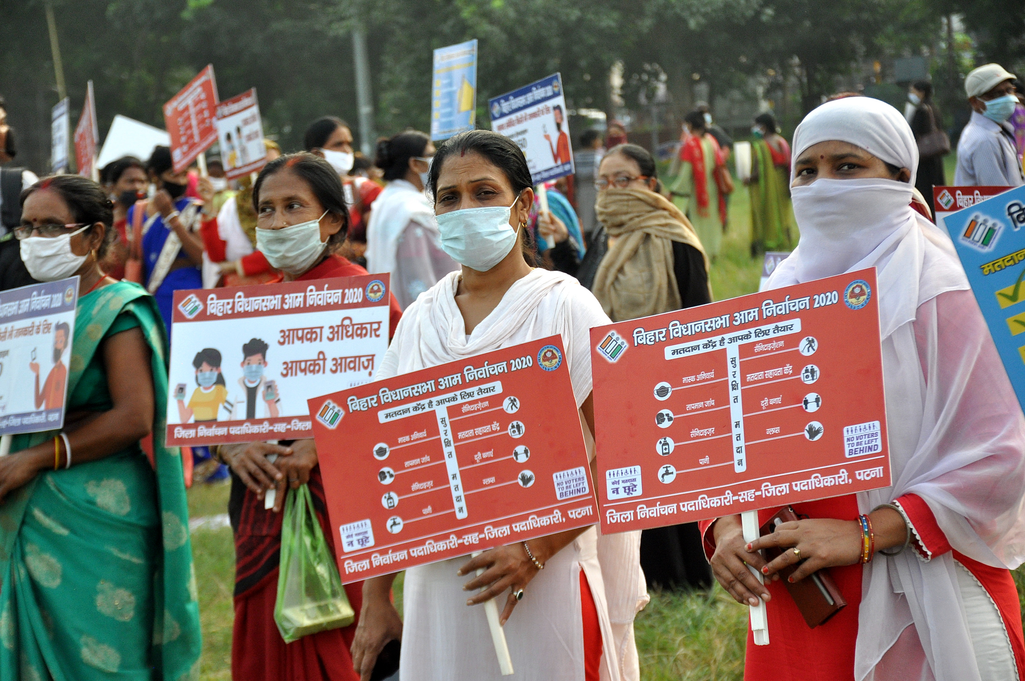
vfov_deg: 12.1
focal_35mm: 112
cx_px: 512
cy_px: 340
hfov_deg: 18.2
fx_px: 3199
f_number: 5
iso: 640
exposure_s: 1/400
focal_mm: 75
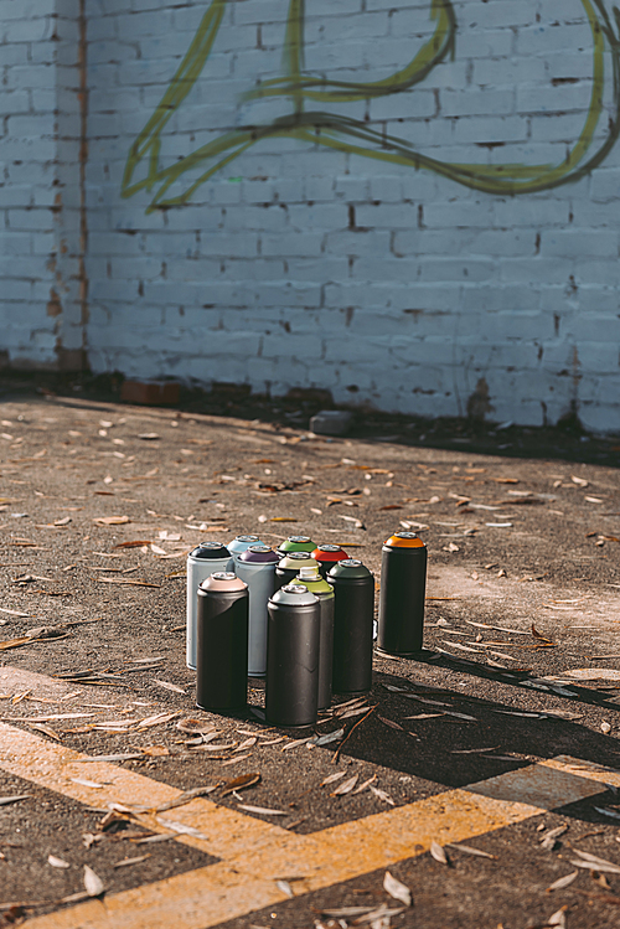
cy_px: 464
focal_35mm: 70
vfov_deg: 28.8
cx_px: 310
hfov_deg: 19.5
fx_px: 1807
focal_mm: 70
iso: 100
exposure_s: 1/500
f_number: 4.5
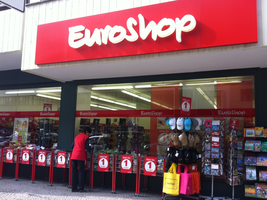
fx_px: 270
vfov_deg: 40.6
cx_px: 134
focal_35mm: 35
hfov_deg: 52.7
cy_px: 100
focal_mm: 3.85
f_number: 2.8
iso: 80
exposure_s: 1/189
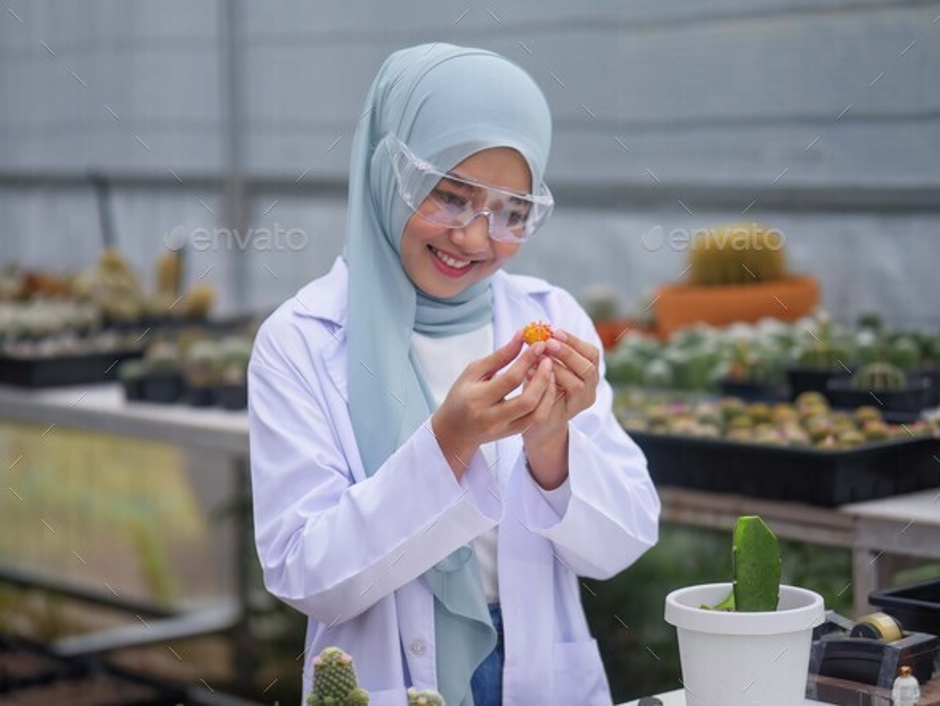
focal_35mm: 90
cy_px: 353
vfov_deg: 16.4
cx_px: 470
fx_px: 2445
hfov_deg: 21.8
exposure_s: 1/1600
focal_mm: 45
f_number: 1.2
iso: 200
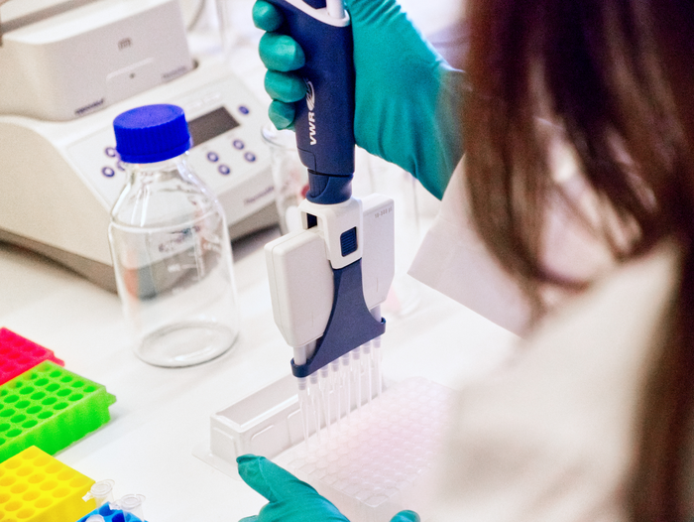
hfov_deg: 27.8
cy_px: 261
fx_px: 1404
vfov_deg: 21.0
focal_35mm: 70
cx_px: 347
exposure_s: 1/2500
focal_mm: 35
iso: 6400
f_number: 2.8
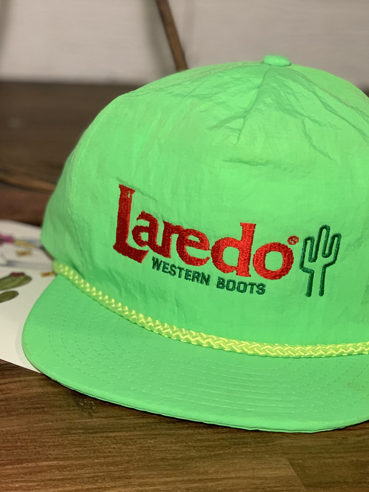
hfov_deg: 16.1
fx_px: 1308
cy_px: 334
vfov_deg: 21.2
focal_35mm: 92
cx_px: 179
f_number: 2.4
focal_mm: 6
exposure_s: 1/60
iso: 200
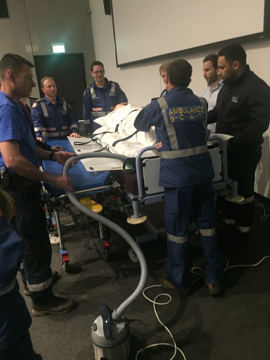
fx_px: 302
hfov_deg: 48.2
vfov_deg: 61.7
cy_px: 180
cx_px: 135
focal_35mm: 29
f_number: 2.2
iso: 320
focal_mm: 4.15
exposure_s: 1/17
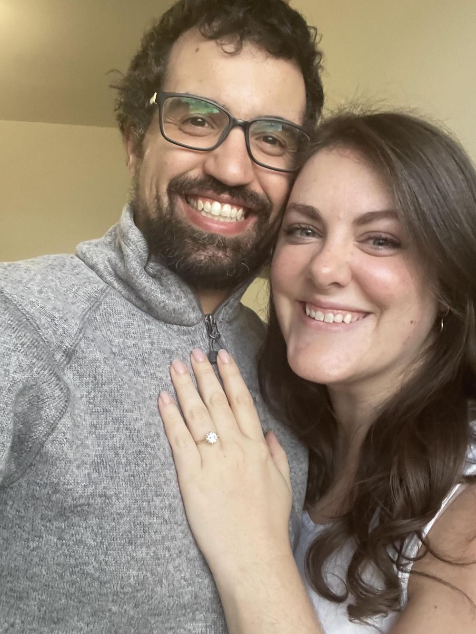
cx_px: 238
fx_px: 550
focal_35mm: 30
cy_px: 317
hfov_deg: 46.8
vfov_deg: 60.0
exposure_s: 1/30
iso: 320
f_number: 2.2
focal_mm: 2.71
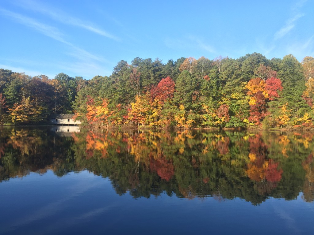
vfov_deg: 48.2
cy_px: 118
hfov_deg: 61.7
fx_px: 263
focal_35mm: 29
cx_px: 157
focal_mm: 4.15
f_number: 2.2
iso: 32
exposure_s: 1/608
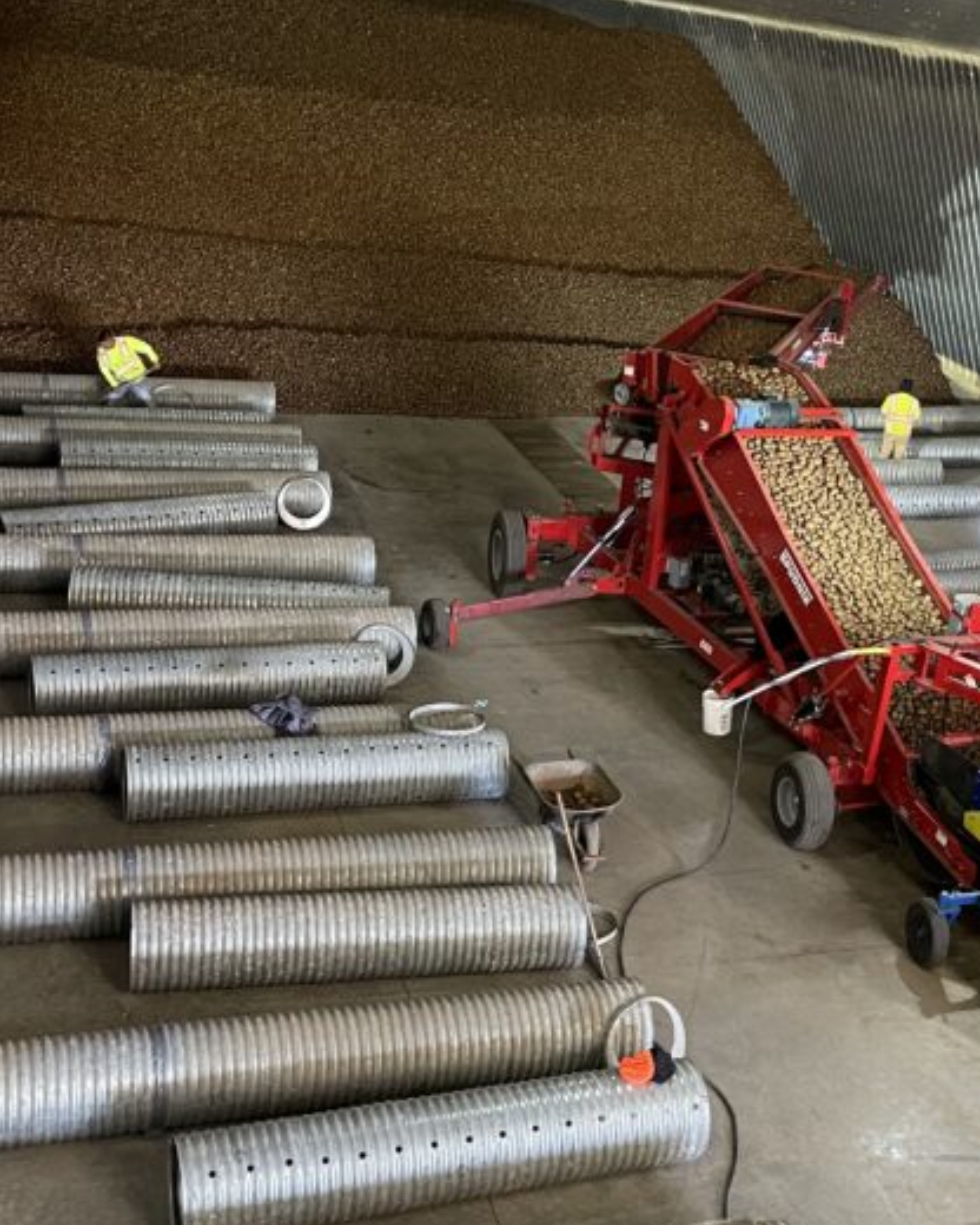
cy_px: 636
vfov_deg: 37.3
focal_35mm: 50
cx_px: 751
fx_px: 1813
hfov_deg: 29.7
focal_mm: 4.2
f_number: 1.6
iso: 320
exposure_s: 1/60
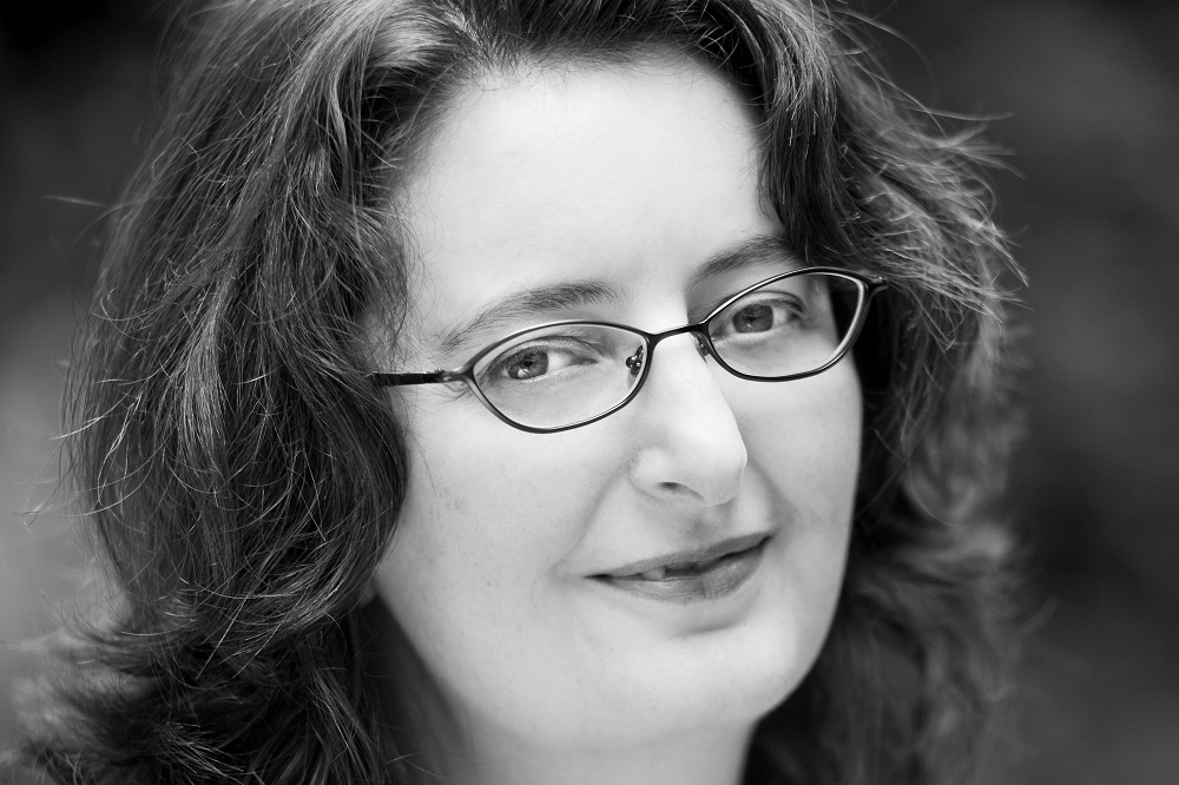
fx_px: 4747
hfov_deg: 14.2
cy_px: 392
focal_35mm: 145
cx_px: 590
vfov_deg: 9.5
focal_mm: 145
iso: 200
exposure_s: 1/500
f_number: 2.8
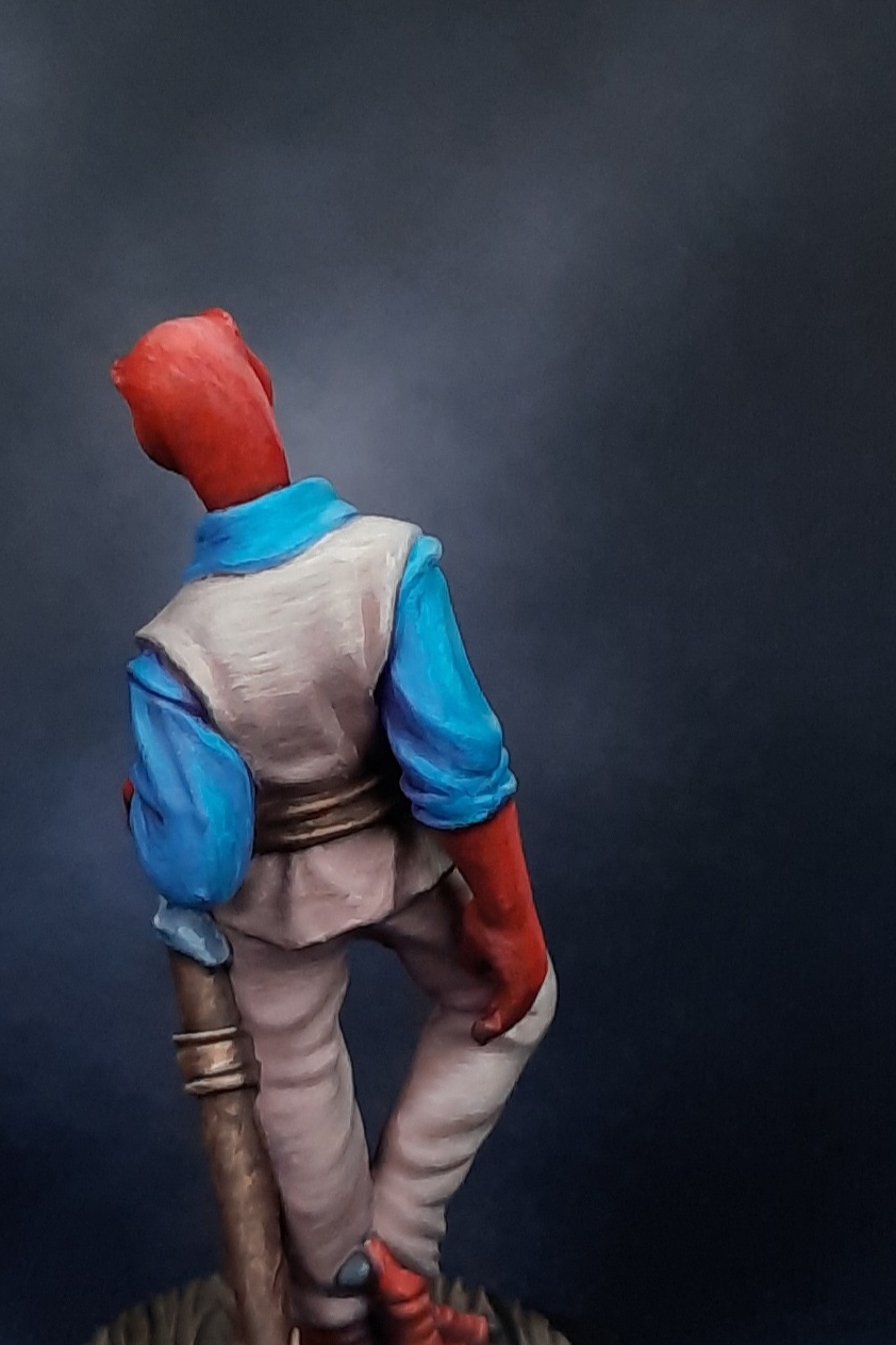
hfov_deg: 35.7
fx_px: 1381
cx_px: 321
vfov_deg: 50.6
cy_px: 931
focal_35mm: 37
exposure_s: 1/357
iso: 400
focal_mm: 4.6
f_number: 2
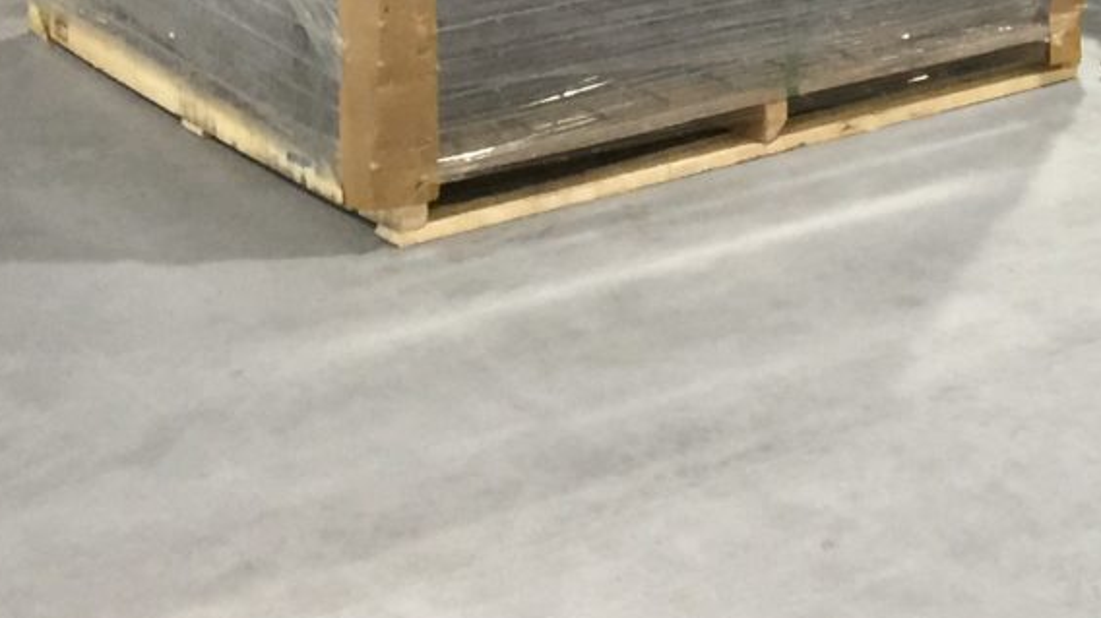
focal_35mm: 114
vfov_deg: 9.7
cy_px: -717
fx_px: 3327
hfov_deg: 17.2
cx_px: 1584
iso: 100
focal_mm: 4.15
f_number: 2.2
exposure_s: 1/15
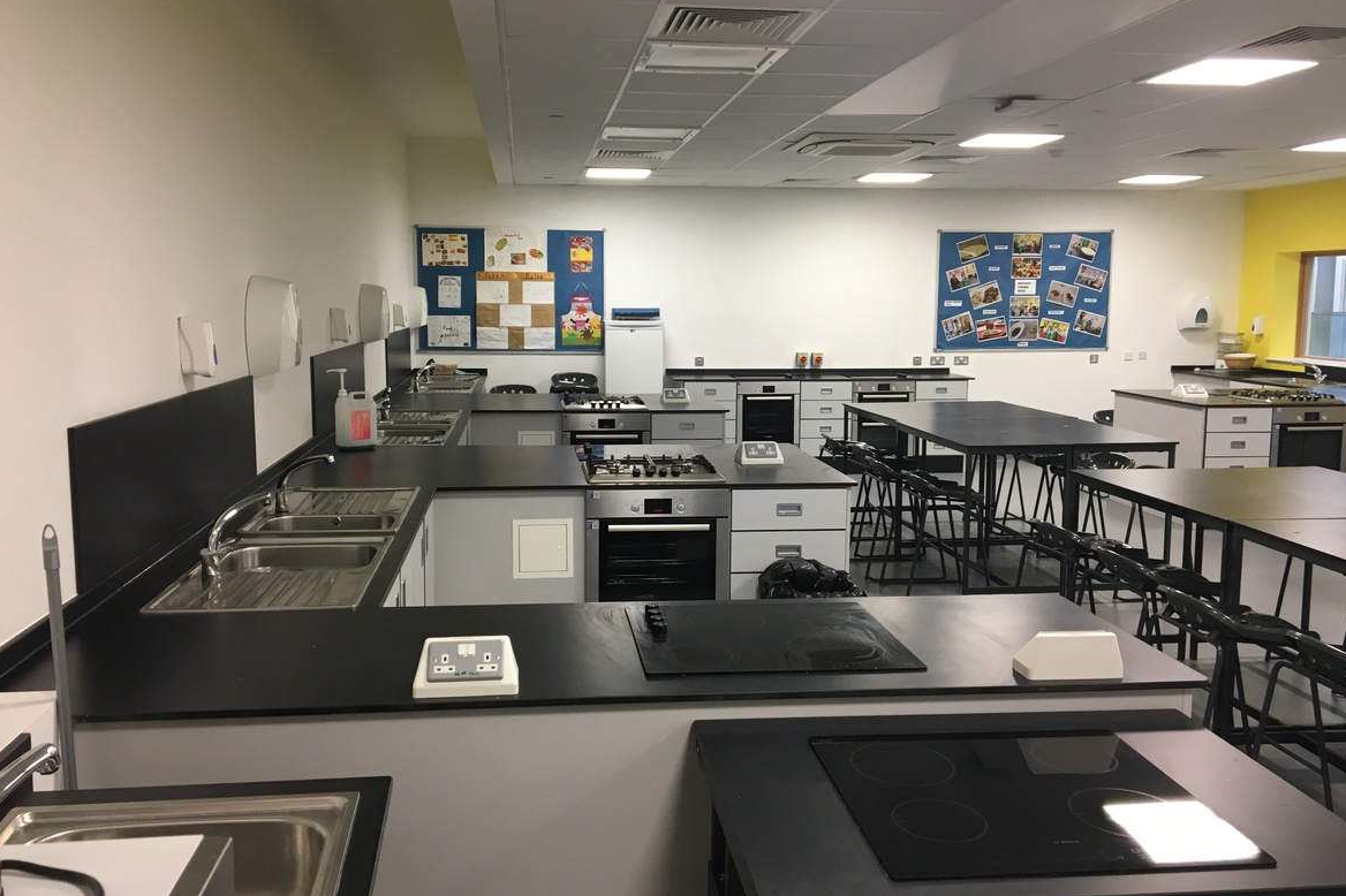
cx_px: 659
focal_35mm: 31
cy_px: 432
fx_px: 1159
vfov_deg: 42.3
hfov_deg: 60.3
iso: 64
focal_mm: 4.15
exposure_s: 1/33
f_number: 2.2
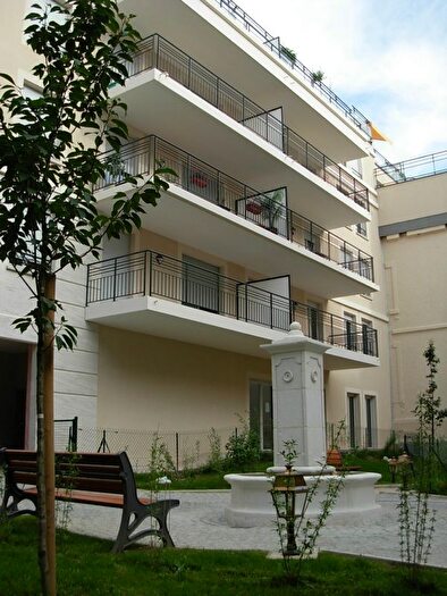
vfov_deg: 49.0
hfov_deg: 37.7
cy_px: 298
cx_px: 224
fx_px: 654
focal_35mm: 38
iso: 79
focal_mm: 6.3
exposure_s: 1/418
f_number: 2.9
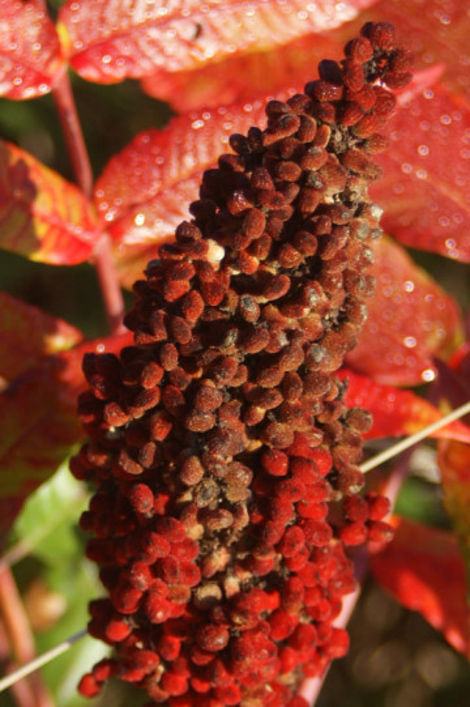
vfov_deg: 22.6
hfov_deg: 15.2
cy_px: 354
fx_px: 1765
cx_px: 235
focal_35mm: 90
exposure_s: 1/160
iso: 100
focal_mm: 60
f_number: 5.6
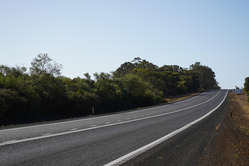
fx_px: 560
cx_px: 134
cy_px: 83
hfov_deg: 25.1
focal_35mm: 81
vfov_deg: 16.9
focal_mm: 69
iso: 100
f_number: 4.5
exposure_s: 1/1000
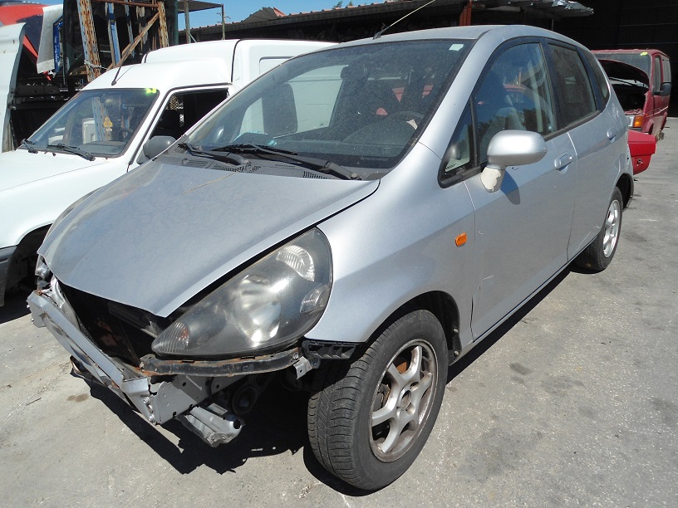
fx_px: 509
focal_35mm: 26
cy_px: 254
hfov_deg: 67.3
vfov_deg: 53.1
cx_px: 339
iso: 80
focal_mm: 4.7
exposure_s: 1/200
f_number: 8
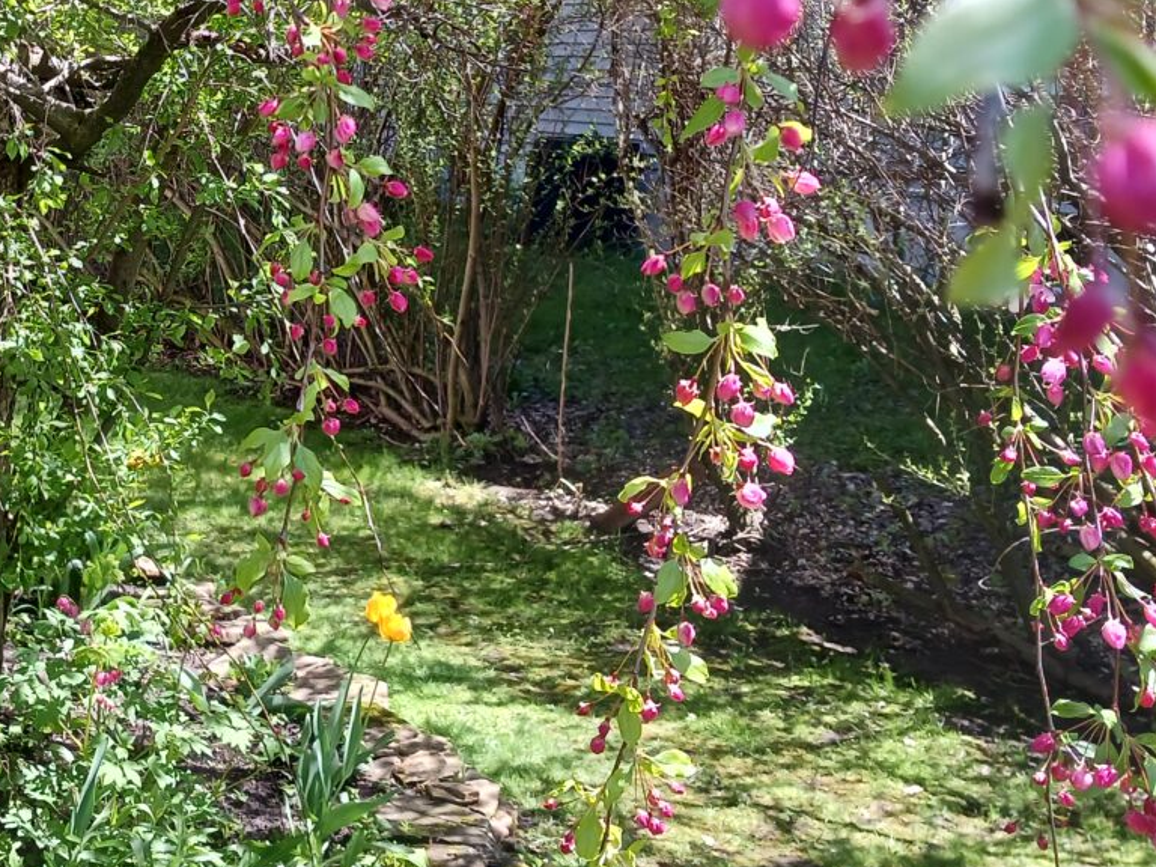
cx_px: 220
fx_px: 1803
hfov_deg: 34.4
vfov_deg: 26.7
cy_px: 214
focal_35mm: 54
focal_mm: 4
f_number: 1.8
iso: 40
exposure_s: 1/120
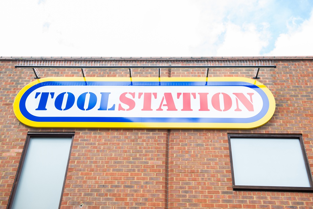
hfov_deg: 44.5
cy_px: 104
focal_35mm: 44
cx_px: 156
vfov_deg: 30.5
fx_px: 383
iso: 640
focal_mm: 44
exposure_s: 1/500
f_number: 5
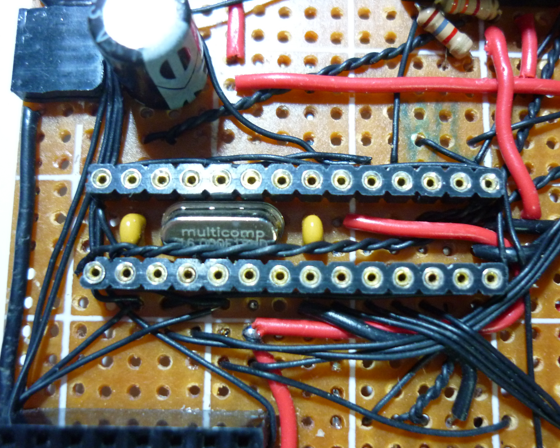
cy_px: 209
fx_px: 630
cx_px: 315
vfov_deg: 39.1
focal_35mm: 38
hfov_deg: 47.8
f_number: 2.8
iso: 400
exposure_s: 1/13
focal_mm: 5.5
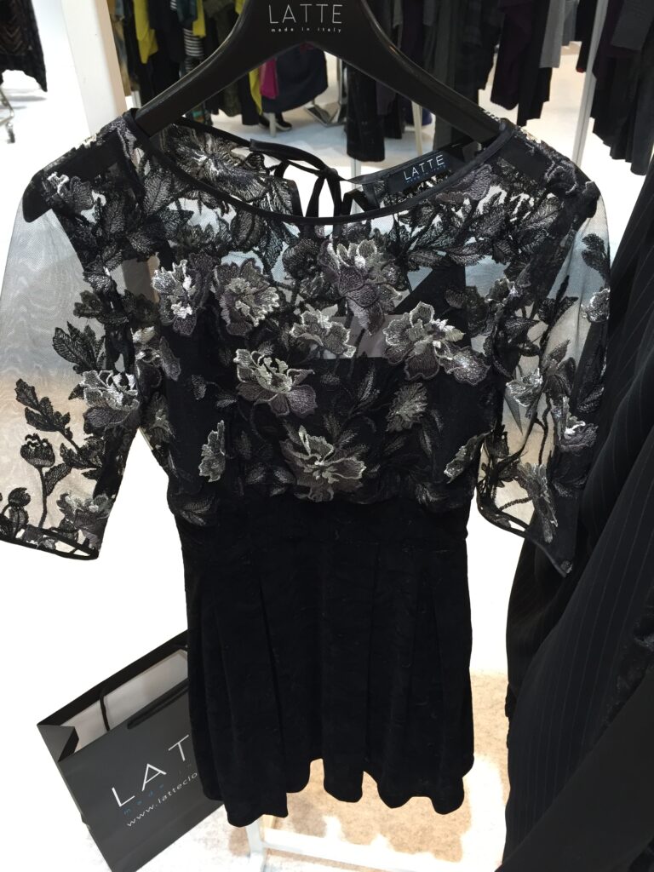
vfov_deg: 61.7
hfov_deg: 48.2
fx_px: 731
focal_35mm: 29
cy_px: 436
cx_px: 327
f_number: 2.2
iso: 50
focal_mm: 4.15
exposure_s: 1/33
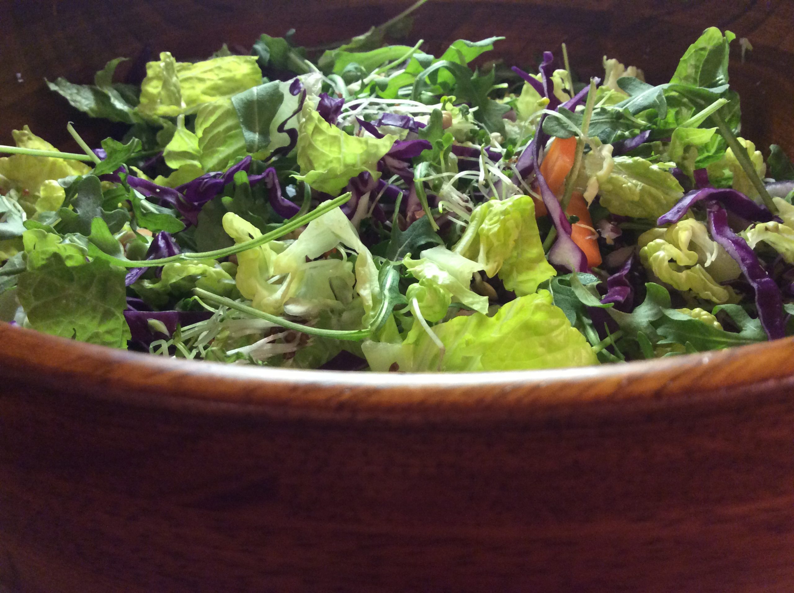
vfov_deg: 44.1
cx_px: 397
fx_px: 733
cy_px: 296
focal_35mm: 32
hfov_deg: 56.9
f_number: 2.4
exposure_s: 1/24
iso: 250
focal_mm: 3.3
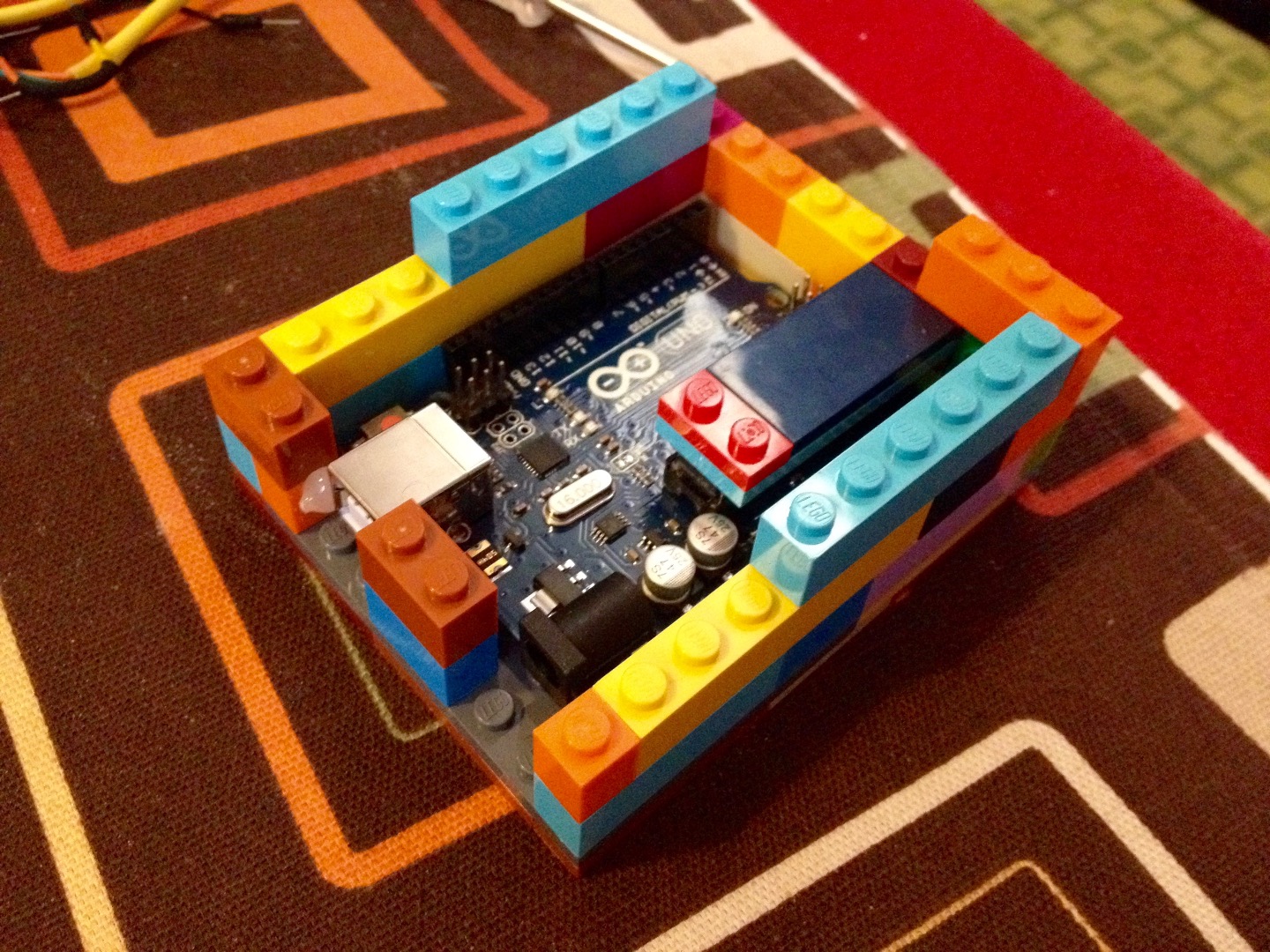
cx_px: 635
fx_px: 1284
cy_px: 476
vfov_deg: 40.7
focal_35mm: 35
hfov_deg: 52.6
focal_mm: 4.28
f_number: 2.4
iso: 800
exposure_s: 1/15
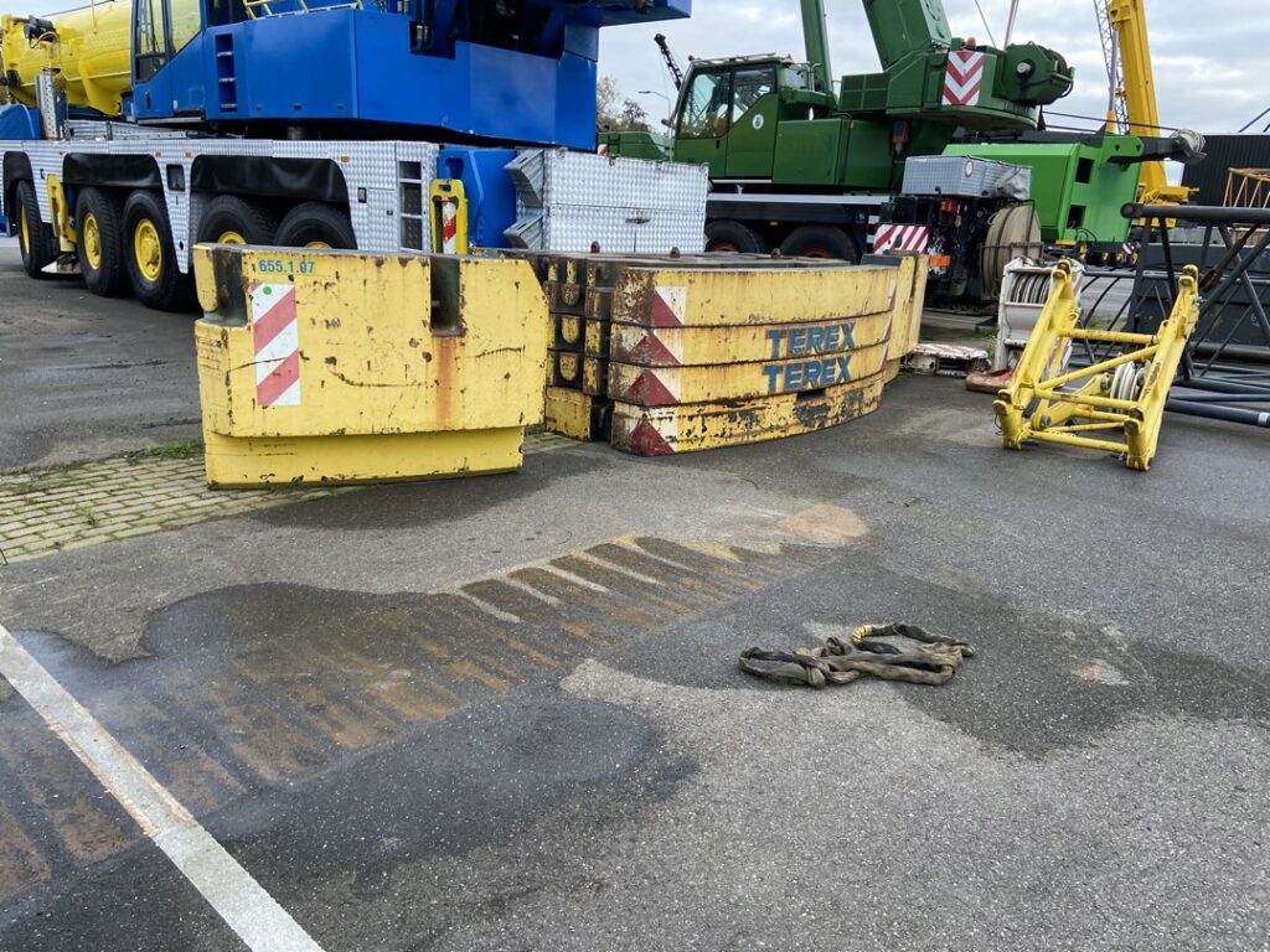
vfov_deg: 53.1
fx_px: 954
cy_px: 476
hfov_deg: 67.3
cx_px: 635
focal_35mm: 26
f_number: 1.8
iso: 100
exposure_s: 1/121
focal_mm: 4.25
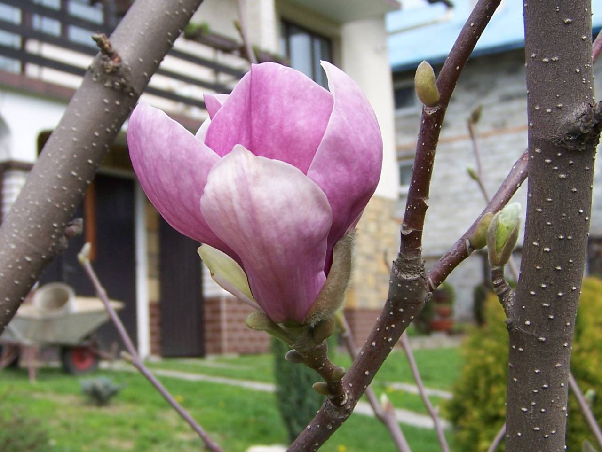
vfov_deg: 37.8
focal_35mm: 38
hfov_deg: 48.9
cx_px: 301
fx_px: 661
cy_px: 226
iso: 80
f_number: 2.8
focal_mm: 6.3
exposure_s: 1/500
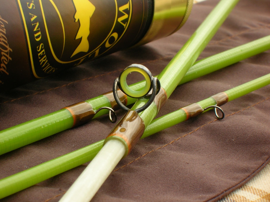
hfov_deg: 19.3
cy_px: 101
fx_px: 795
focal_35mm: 102
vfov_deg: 14.5
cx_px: 135
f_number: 8.2
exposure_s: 1/28.3
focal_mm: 17.1
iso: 50
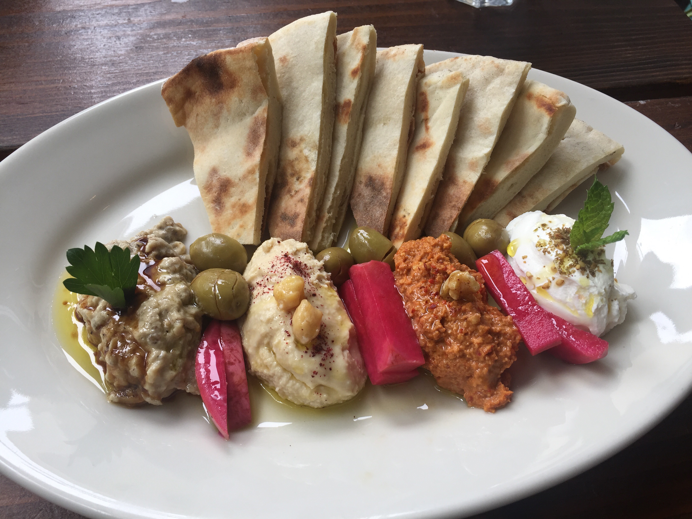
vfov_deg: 48.2
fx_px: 580
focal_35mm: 29
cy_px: 260
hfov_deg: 61.7
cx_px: 346
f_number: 2.2
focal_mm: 4.15
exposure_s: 1/130
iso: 32
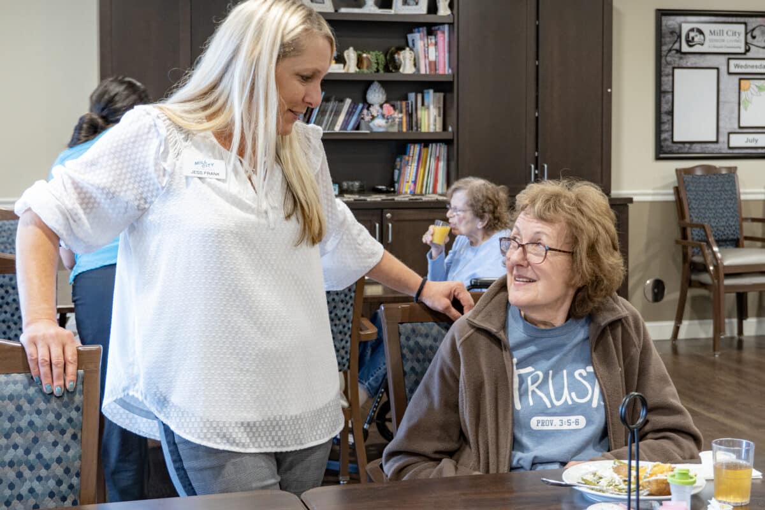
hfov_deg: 45.0
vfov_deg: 30.8
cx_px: 382
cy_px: 255
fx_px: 924
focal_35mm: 44
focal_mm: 29
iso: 500
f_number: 4.5
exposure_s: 1/20
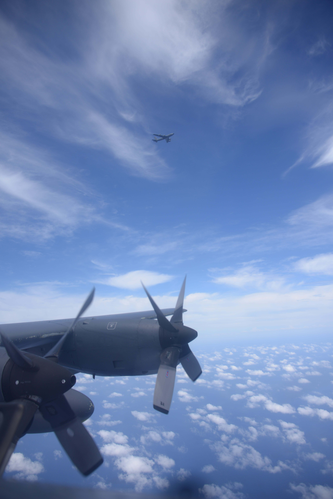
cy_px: 250
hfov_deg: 46.4
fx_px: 388
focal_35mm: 28
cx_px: 166
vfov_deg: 65.5
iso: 200
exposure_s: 1/3200
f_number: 3.5
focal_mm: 28
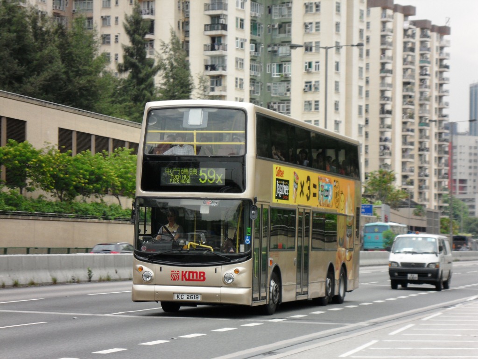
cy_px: 180
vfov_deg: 12.3
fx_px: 1657
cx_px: 239
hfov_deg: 16.4
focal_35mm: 120
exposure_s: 1/180
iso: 80
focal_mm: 21.5
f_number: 5.8
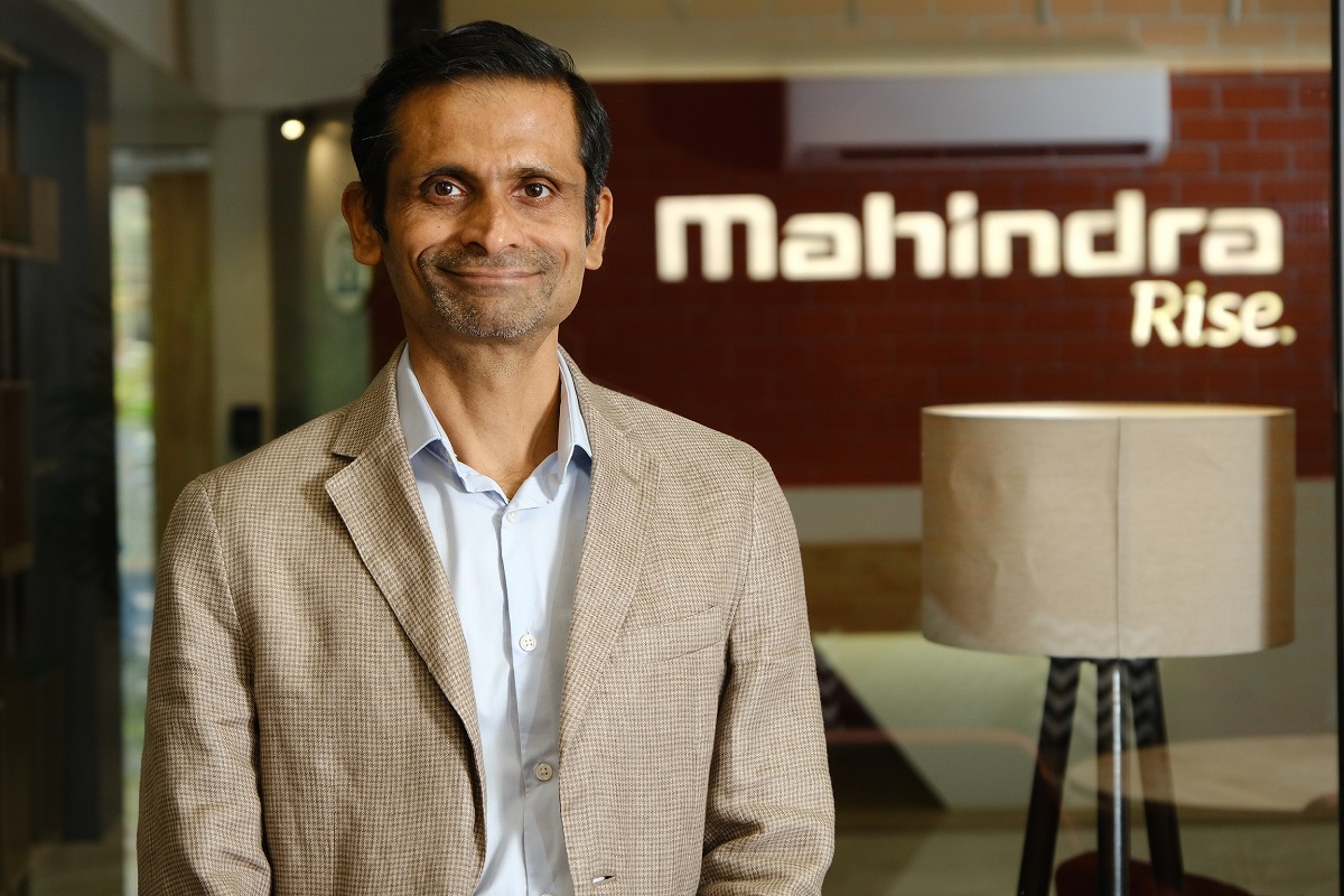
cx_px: 672
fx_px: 3173
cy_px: 448
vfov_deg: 16.1
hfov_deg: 23.9
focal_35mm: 85
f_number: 4.5
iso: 800
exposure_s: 1/250
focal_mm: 56.5
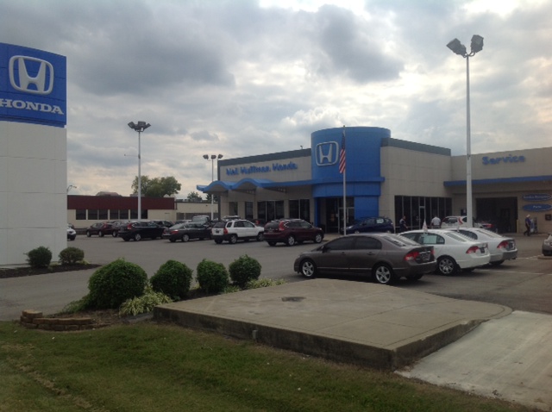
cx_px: 276
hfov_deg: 52.7
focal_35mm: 35
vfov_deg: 40.6
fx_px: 557
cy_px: 206
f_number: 2.4
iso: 50
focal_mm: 4.28
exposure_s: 1/2747
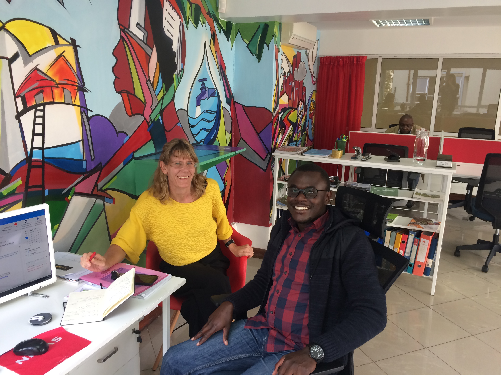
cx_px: 250
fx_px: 420
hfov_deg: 61.7
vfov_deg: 48.2
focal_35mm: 29
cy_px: 188
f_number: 2.2
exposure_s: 1/33
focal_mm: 4.15
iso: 40
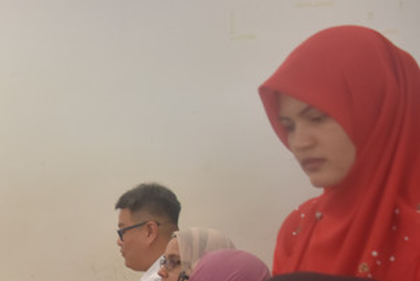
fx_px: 1004
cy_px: 305
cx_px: -105
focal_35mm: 86
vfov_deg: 15.5
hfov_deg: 21.6
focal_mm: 22
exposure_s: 1/60
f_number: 3.8
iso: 800
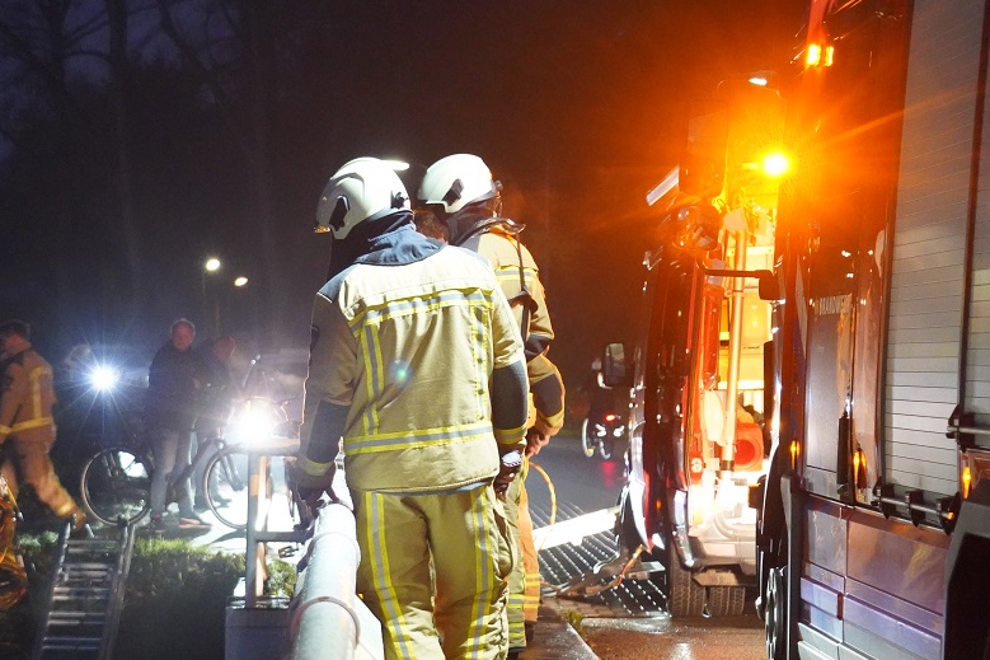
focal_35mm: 104
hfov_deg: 19.6
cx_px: 328
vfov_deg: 13.2
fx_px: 2859
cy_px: 387
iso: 20000
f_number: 5.6
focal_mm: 75
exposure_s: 1/60
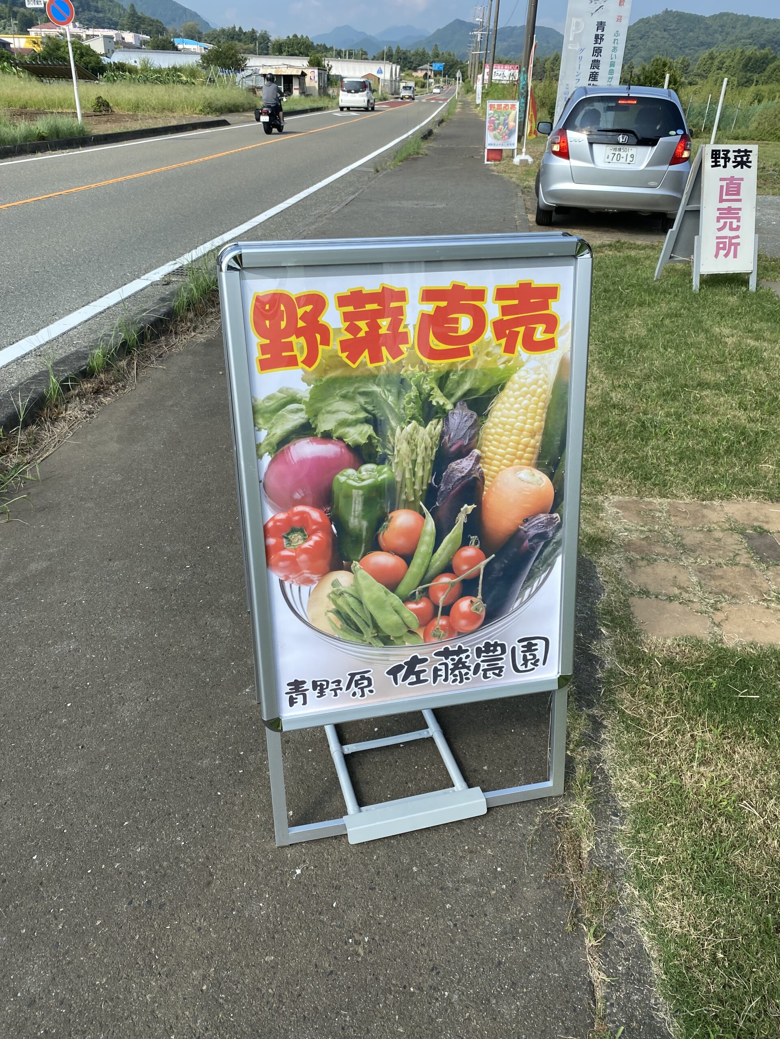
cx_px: 390
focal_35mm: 26
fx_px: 781
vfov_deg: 67.3
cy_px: 520
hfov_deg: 53.1
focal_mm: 4.25
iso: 32
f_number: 1.8
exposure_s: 1/1898
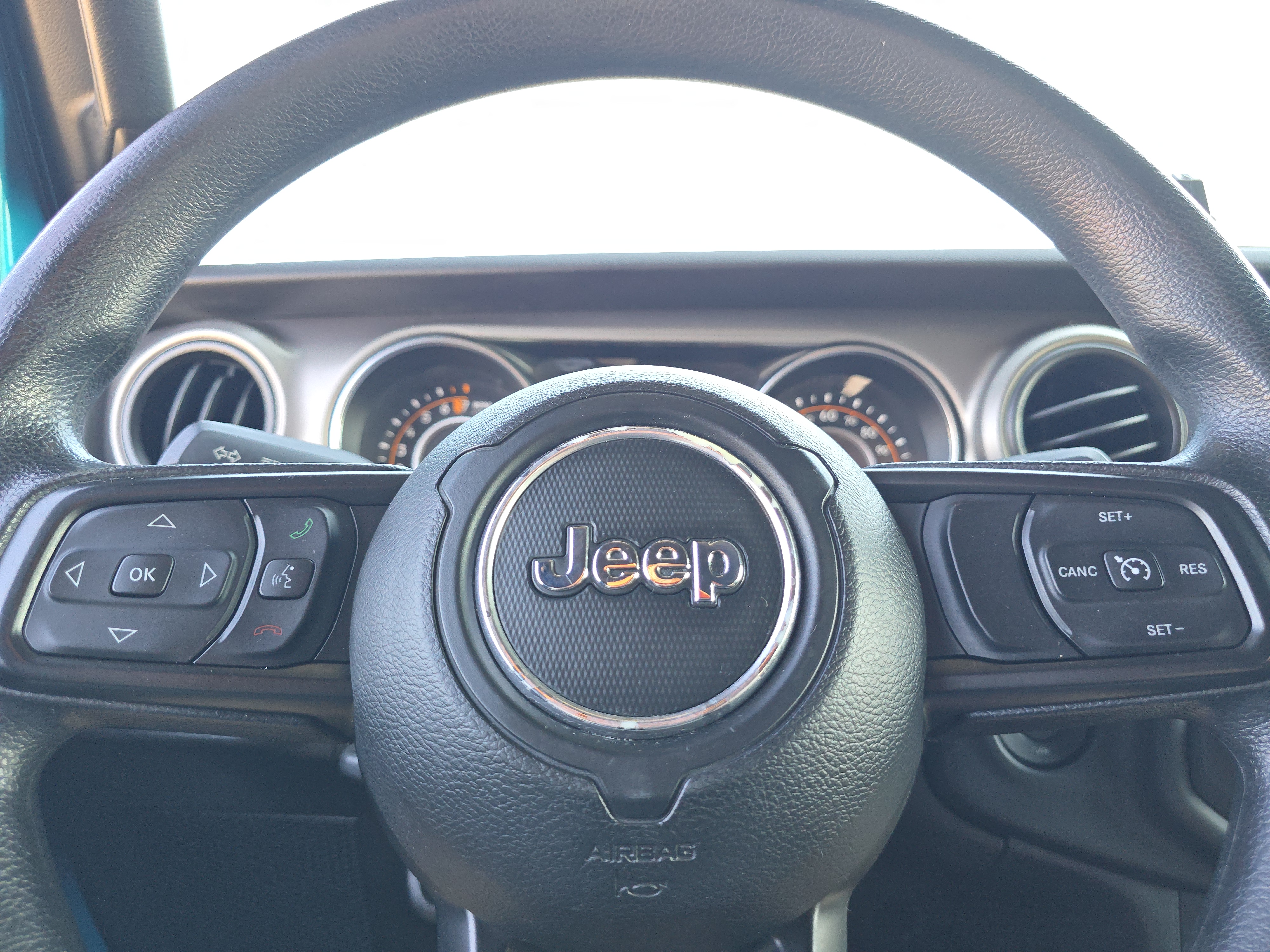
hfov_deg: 73.9
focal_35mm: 23
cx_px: 635
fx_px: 844
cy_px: 476
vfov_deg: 58.9
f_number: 1.7
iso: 200
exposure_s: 1/180
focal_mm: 6.3
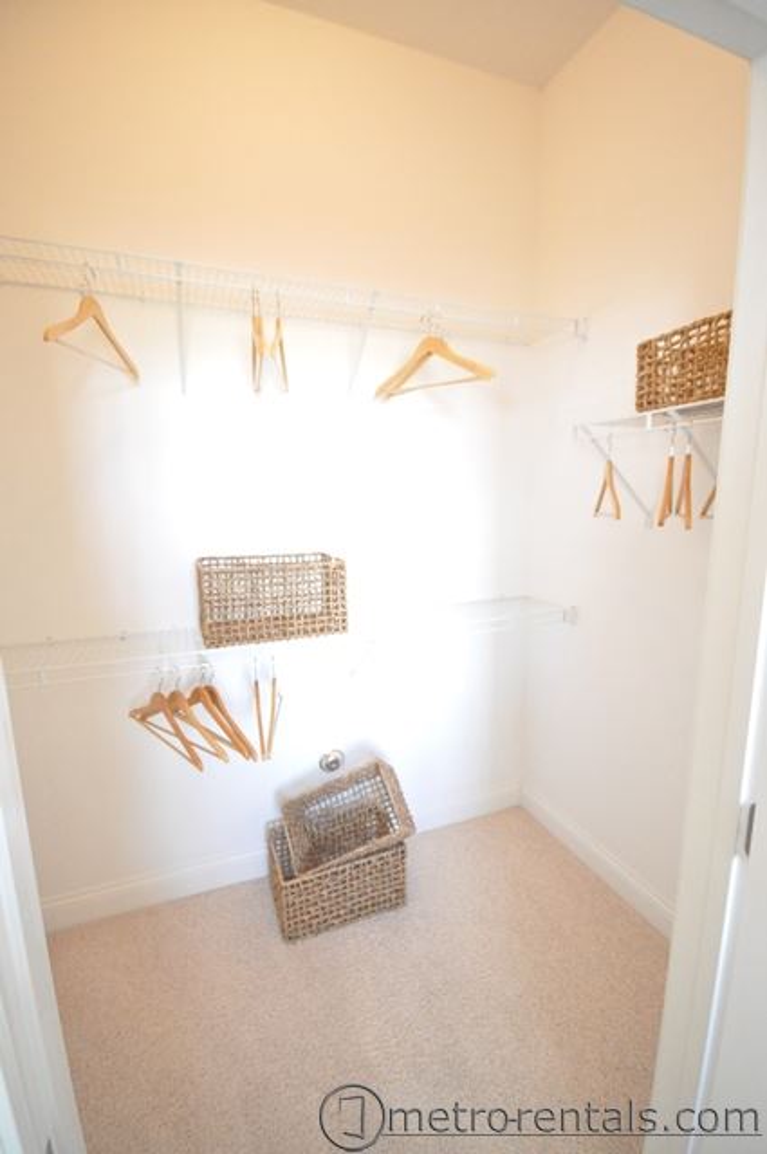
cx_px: 384
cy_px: 577
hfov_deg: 77.2
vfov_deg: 100.5
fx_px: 481
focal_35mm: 15
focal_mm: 10
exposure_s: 1/100
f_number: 4
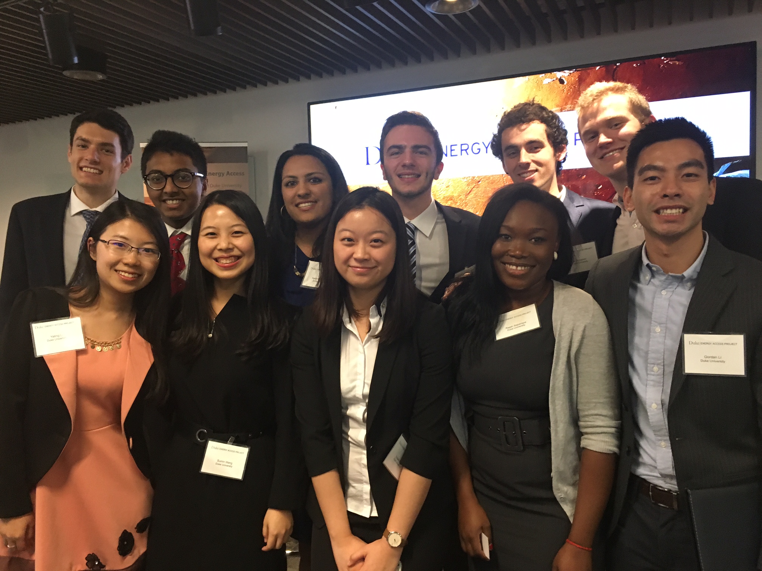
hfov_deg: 61.7
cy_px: 286
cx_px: 381
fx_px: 638
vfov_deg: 48.2
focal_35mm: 29
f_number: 2.2
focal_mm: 4.15
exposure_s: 1/20
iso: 200
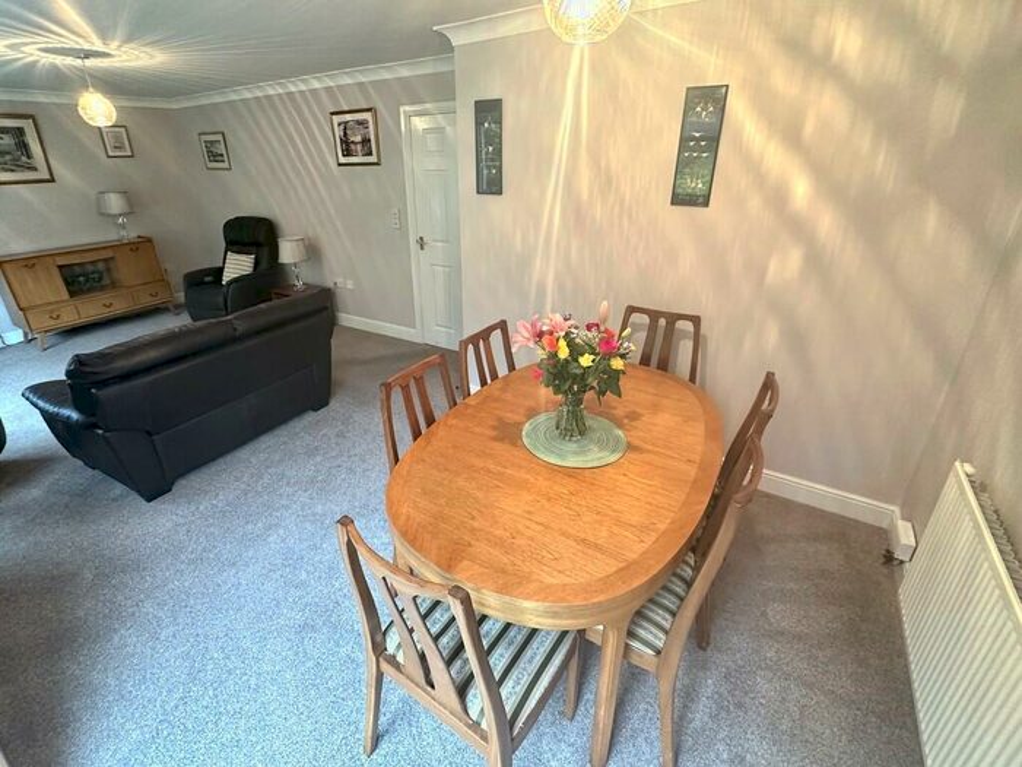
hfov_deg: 102.1
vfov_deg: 85.7
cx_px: 511
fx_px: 413
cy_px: 384
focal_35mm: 14
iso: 400
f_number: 2.2
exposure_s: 1/50
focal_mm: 2.22
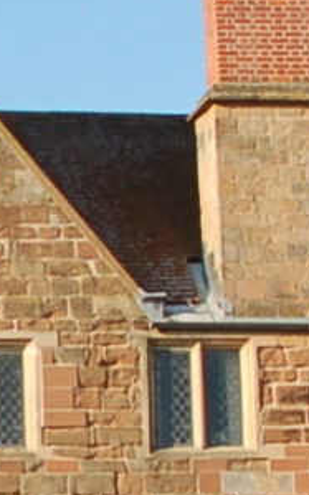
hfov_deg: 4.4
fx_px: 3942
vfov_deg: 7.2
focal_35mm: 292
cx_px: -501
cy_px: 345
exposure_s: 1/200
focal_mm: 28
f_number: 7.1
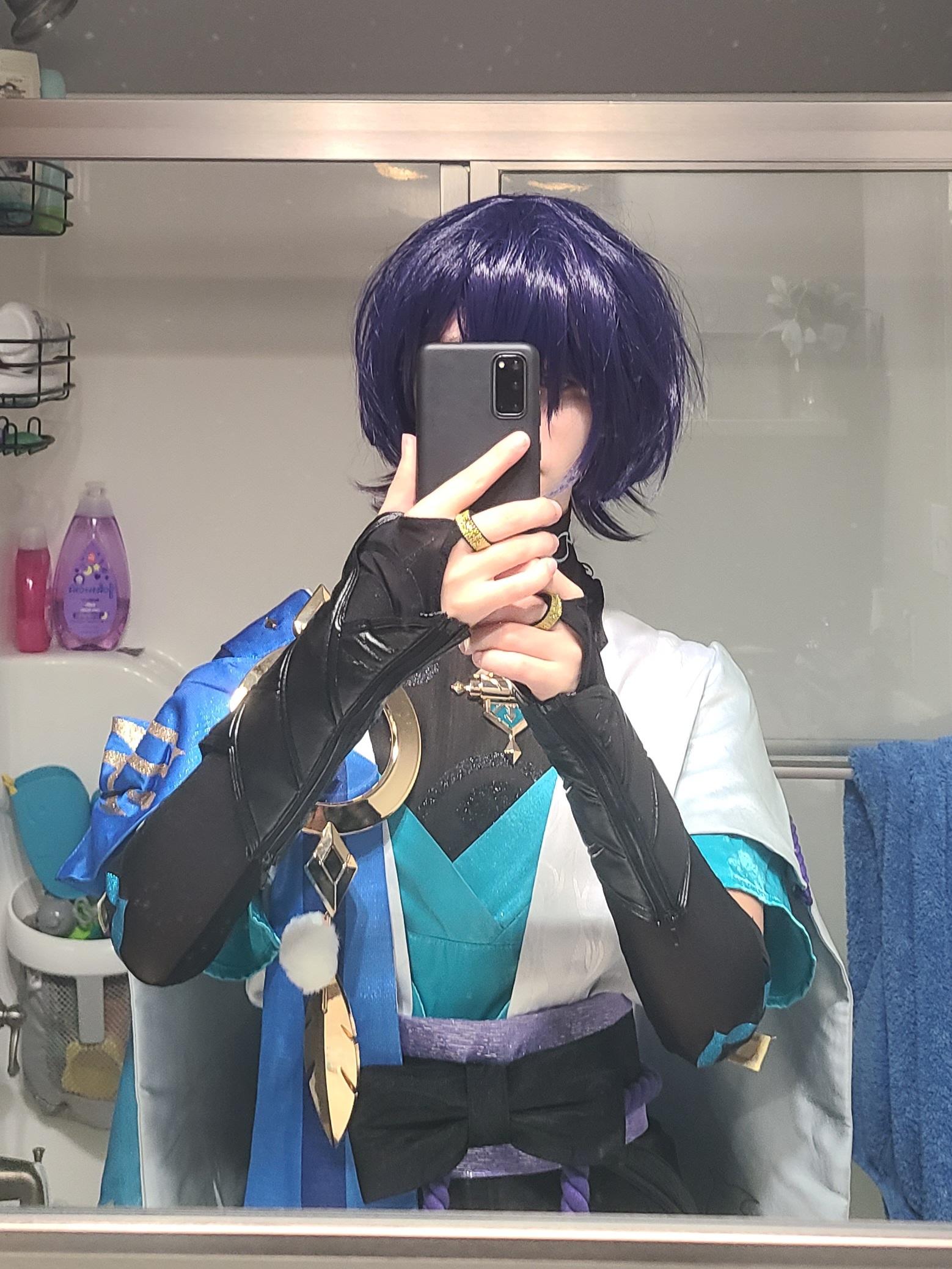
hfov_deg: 53.1
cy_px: 634
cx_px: 476
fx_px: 954
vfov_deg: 67.3
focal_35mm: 26
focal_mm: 5.4
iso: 250
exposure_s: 1/40
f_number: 1.8
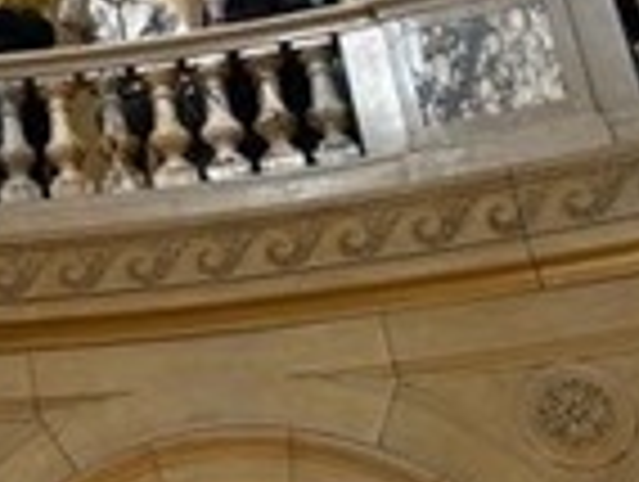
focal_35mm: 128
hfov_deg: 13.2
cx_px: -644
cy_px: -309
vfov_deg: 11.0
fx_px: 2367
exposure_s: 1/60
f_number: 1.5
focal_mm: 5.7
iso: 125
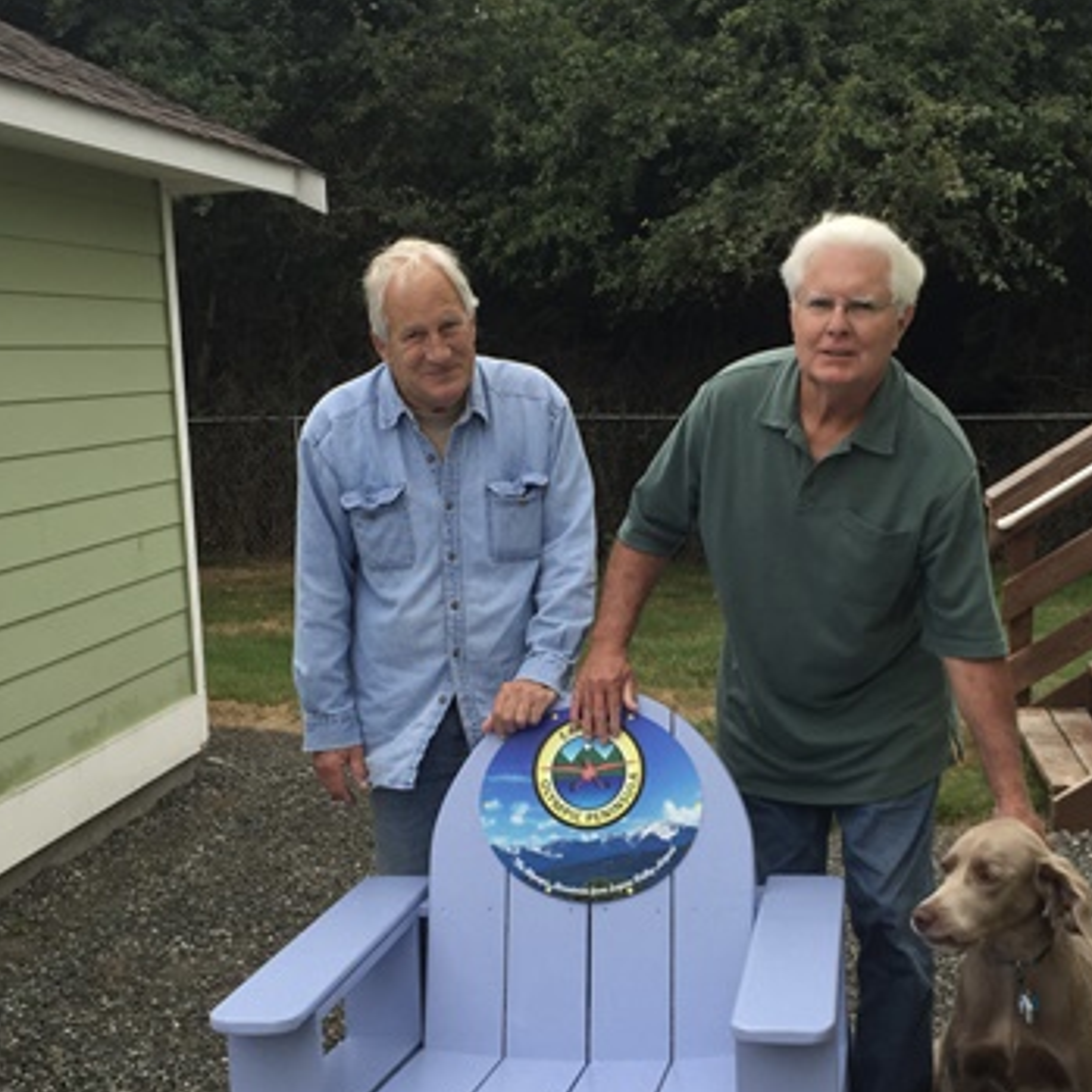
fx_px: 1677
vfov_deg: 35.9
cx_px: 563
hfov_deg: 36.1
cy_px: 657
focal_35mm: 47
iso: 32
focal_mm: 4.15
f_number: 2.2
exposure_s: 1/719
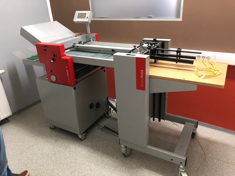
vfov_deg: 49.7
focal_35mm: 28
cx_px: 118
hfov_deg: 63.4
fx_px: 190
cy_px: 88
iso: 100
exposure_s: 1/11
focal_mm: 4
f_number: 1.8
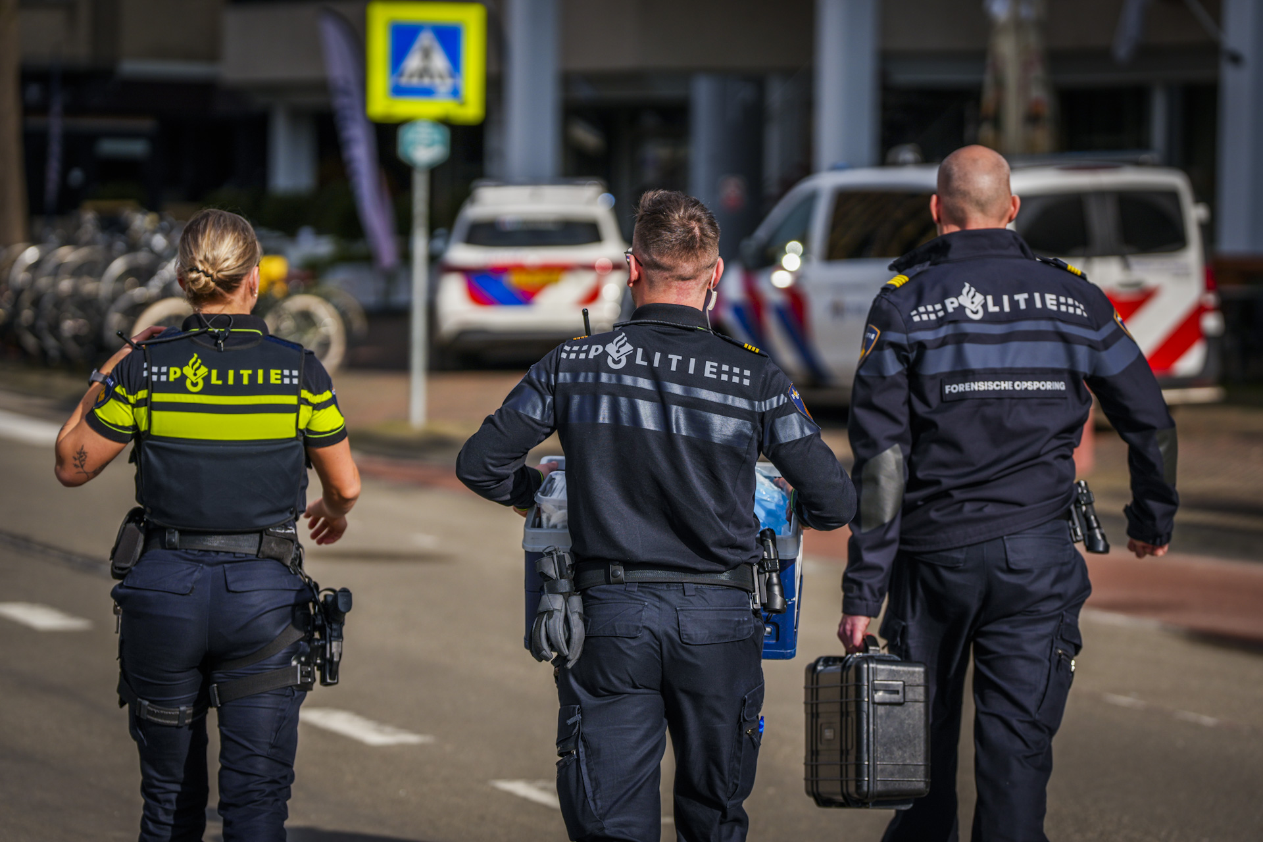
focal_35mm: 118
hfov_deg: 17.3
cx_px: 632
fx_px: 4140
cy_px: 421
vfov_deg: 11.6
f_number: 2.8
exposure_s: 1/3200
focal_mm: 118
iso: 100
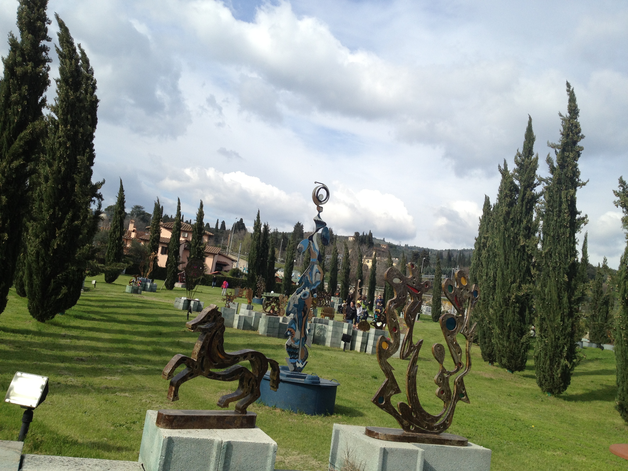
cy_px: 236
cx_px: 314
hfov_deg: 52.6
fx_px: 635
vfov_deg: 40.7
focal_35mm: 35
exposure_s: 1/1672
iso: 50
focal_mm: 4.28
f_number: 2.4
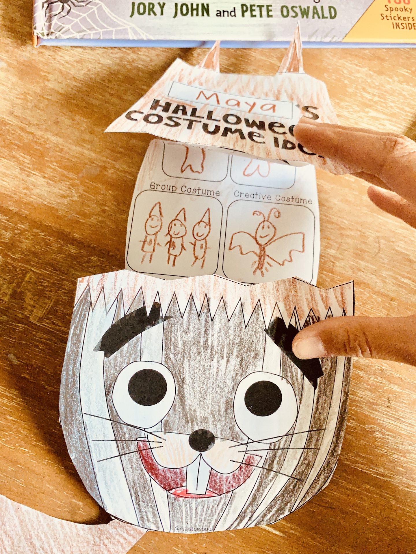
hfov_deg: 53.1
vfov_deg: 67.3
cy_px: 277
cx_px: 208
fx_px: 417
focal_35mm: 26
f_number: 1.8
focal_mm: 4.25
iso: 400
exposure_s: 1/53
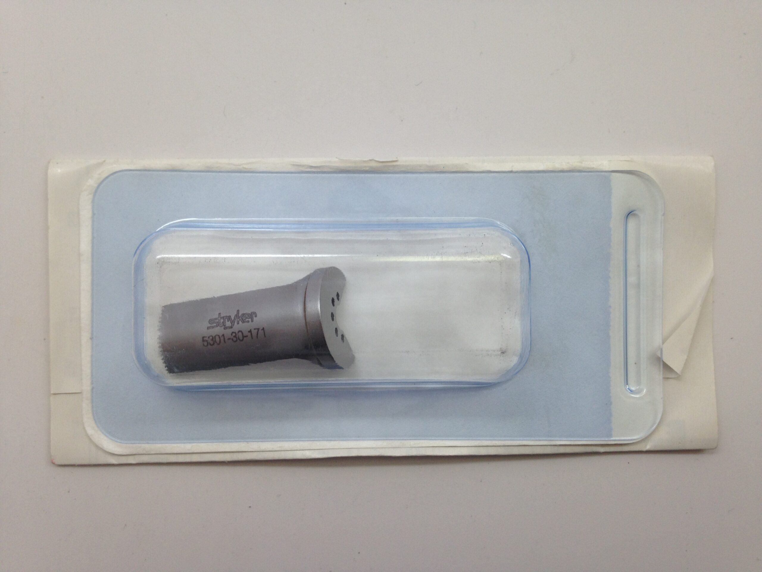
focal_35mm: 33
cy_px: 286
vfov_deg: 42.9
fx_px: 726
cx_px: 381
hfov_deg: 55.4
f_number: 2.4
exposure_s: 1/60
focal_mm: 4.12
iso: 50
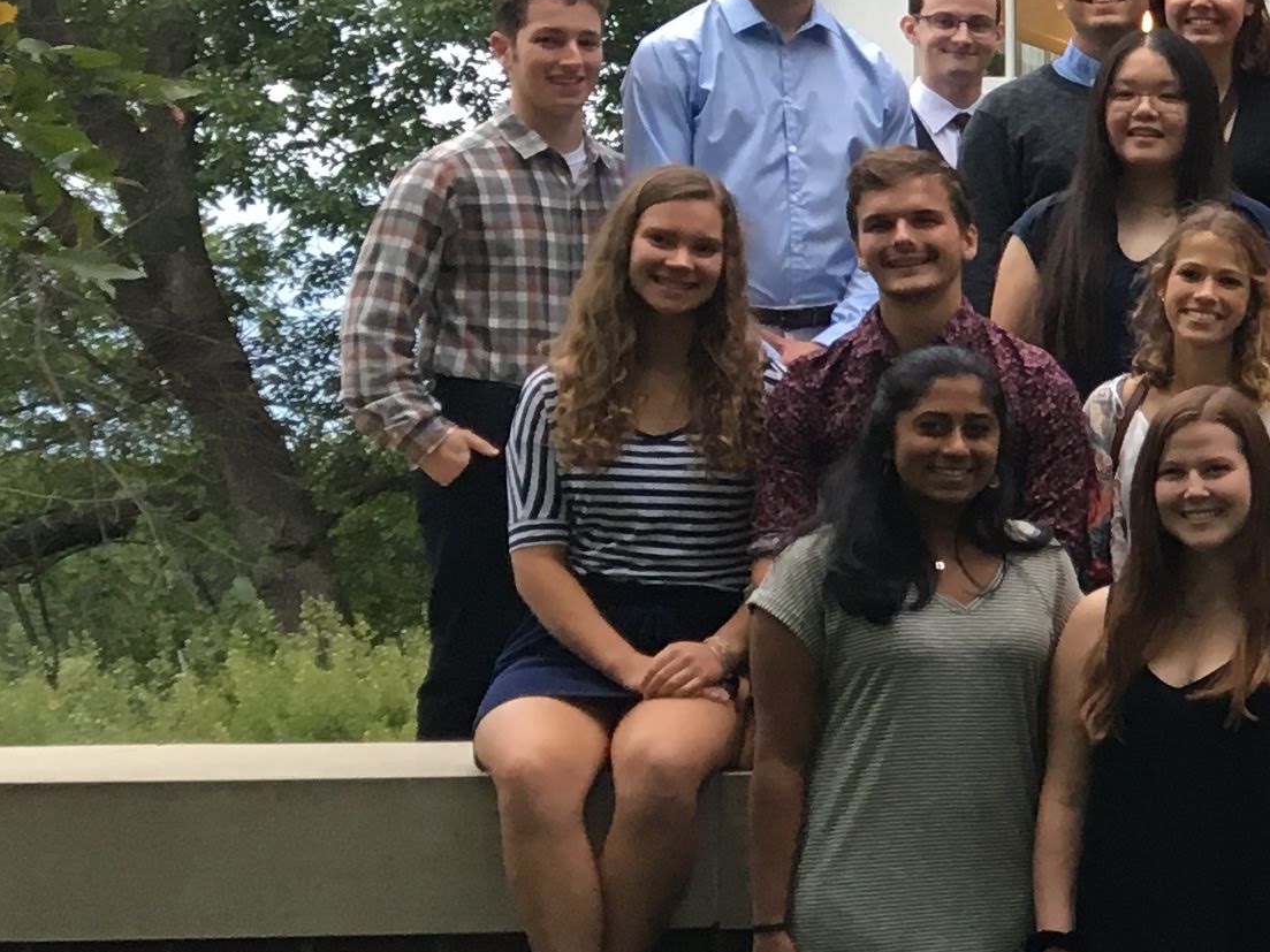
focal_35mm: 106
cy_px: 463
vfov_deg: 14.0
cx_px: 2265
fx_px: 3889
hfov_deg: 15.9
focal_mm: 4.15
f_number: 2.2
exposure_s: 1/30
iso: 50
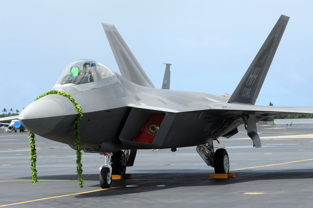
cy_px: 104
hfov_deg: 13.2
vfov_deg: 8.8
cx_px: 157
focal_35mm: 156
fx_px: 1356
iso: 200
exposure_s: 1/160
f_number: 16
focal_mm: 155
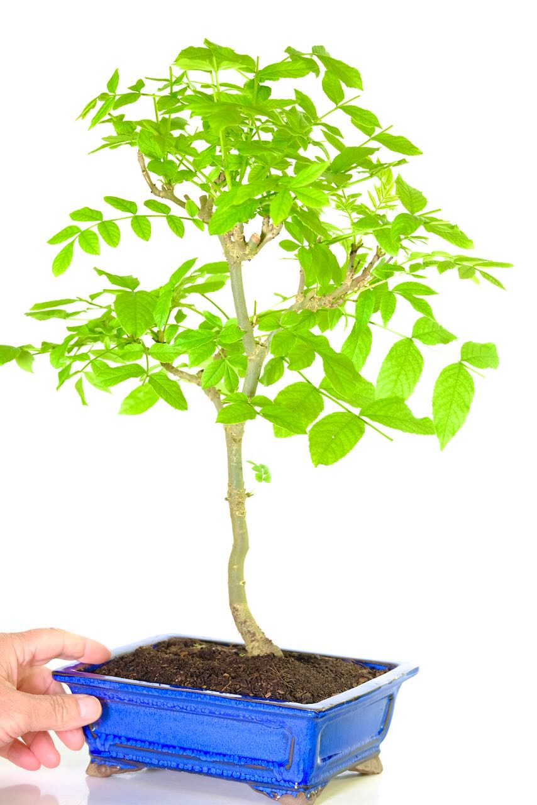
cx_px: 268
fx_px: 2370
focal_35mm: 106
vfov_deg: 19.3
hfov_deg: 12.9
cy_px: 402
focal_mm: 70.5
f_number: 5
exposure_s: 1/50
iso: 2500
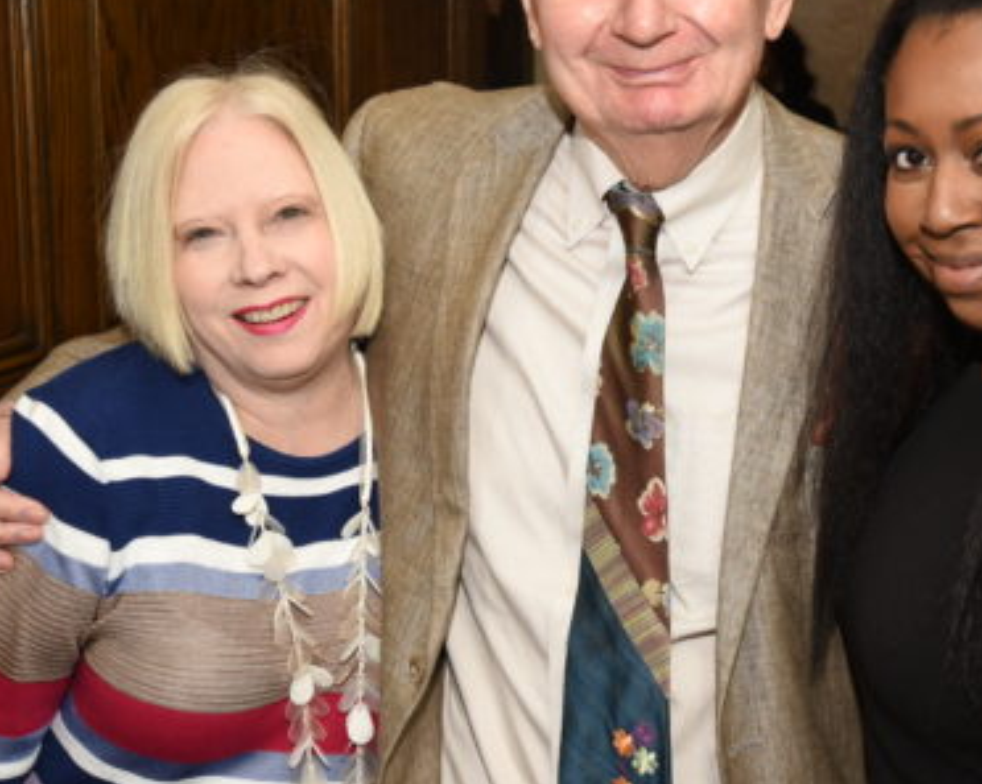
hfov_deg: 28.6
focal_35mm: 66
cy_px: 326
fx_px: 1917
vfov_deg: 23.1
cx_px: 644
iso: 1000
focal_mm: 34
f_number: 7.1
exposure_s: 1/125
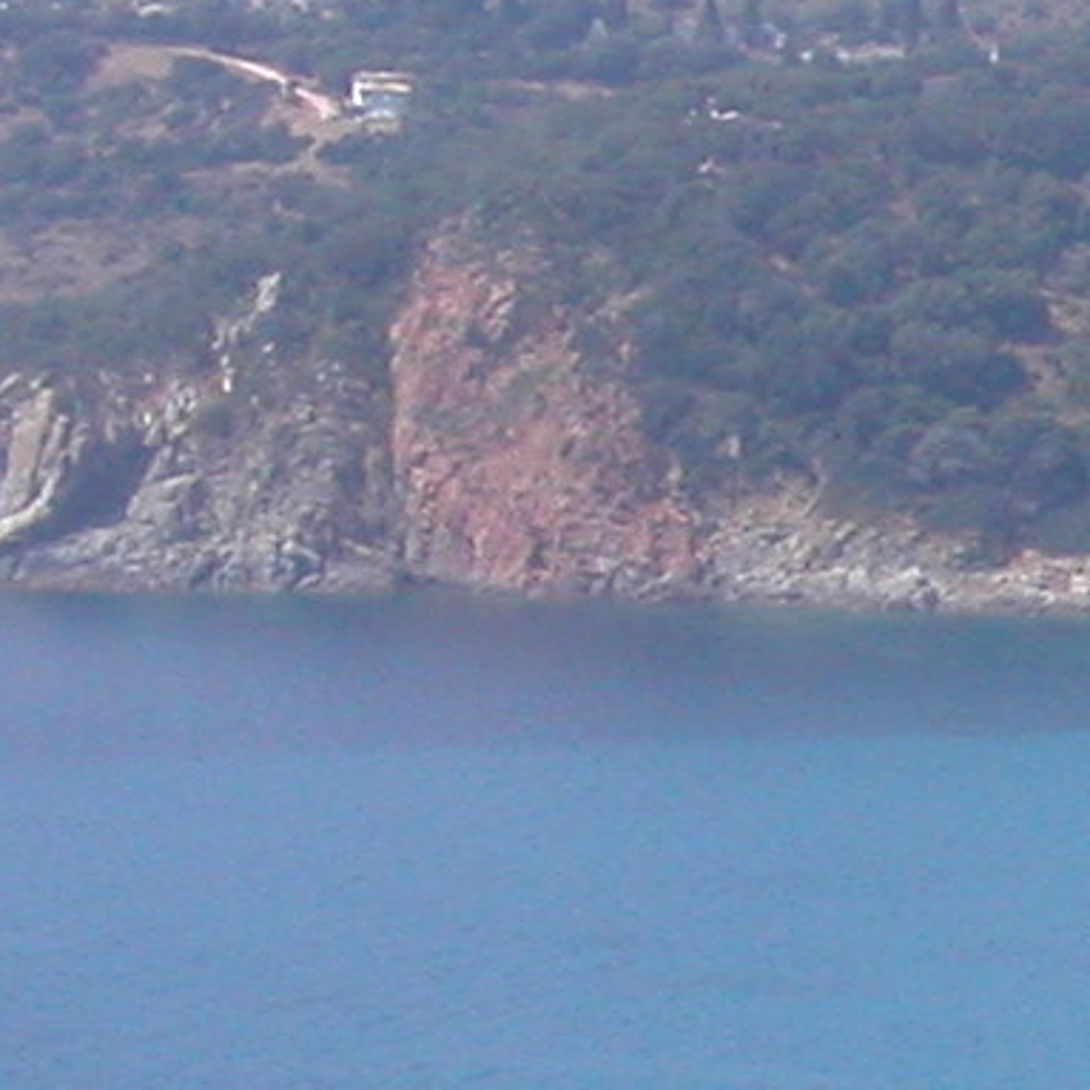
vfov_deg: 8.7
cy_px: 1298
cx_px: 2889
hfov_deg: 7.9
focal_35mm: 199
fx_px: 7089
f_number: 8
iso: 100
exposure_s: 1/250
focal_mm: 7.8
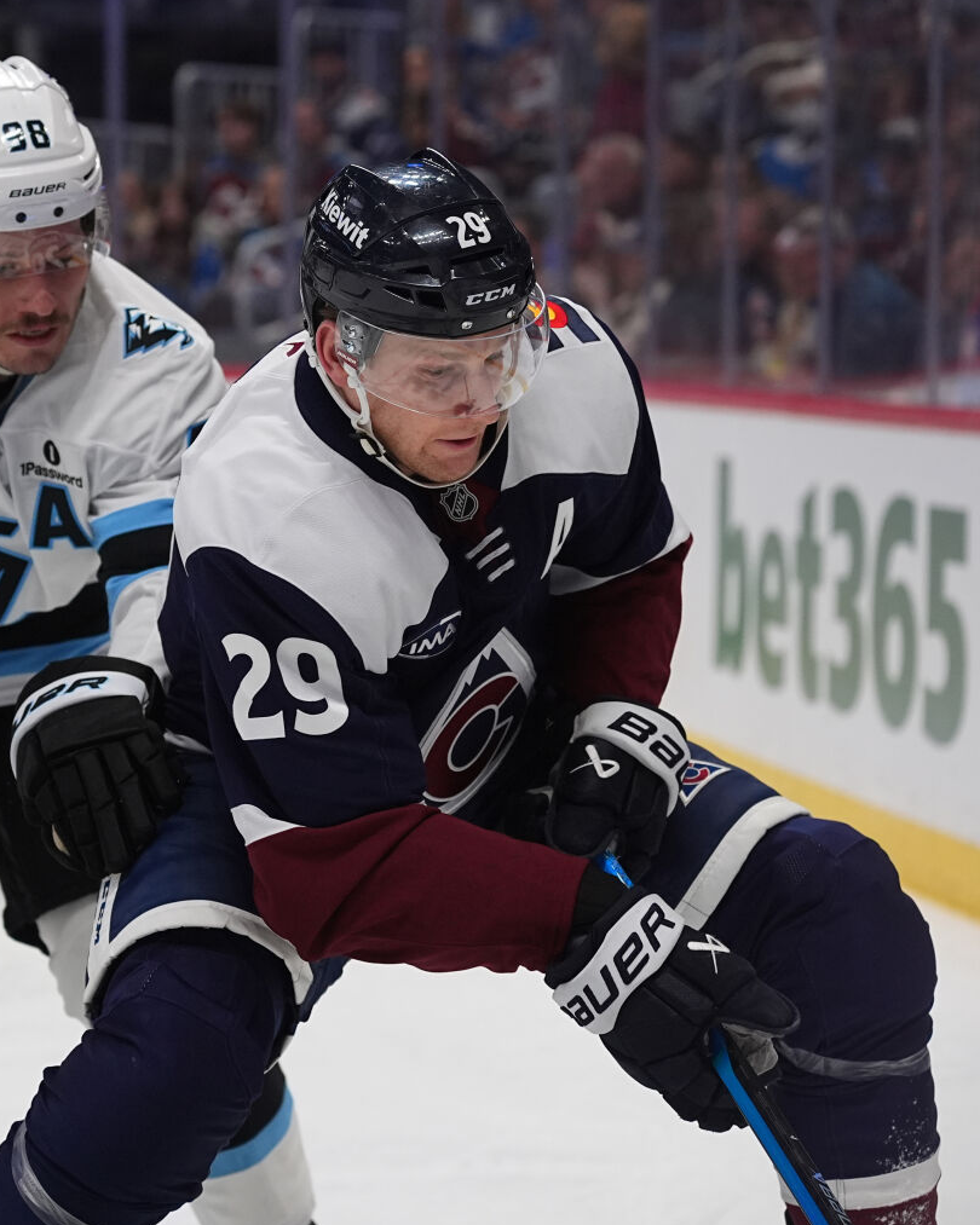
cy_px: 539
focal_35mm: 147
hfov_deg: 10.5
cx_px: 391
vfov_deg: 13.1
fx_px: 5331
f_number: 3.5
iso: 2000
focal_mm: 90
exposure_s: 1/2000
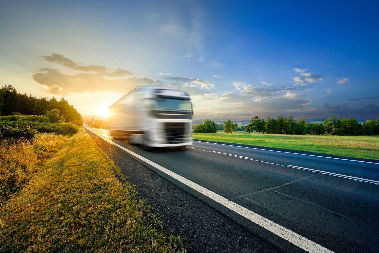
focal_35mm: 16
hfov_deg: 96.7
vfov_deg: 73.8
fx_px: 168
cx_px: 190
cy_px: 126
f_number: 7.1
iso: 200
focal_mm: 16
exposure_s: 1/500
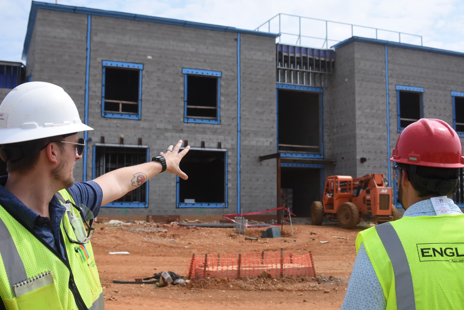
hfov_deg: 46.4
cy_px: 155
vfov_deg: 31.9
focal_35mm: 42
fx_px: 541
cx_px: 232
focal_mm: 28
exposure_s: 1/4000
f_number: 6.3
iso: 800
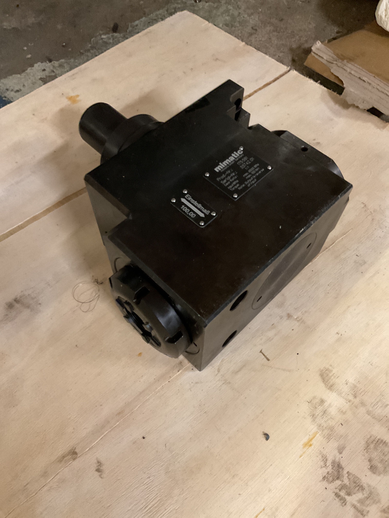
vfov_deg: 61.7
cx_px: 194
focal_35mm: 29
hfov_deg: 48.2
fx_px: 434
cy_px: 259
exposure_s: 1/25
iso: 320
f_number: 1.8
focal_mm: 3
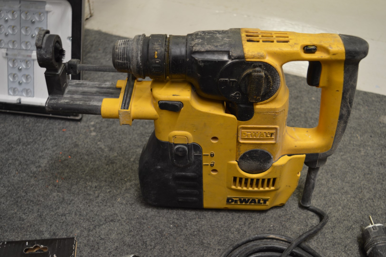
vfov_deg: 33.0
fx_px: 434
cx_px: 193
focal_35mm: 40
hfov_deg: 48.0
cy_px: 128
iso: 400
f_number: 4
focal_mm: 27
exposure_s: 1/15
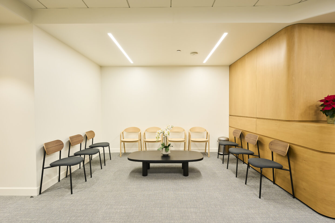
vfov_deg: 66.8
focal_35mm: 18
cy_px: 112
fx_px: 169
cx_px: 168
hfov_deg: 89.4
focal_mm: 18.2
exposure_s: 1/13
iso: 400
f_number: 5
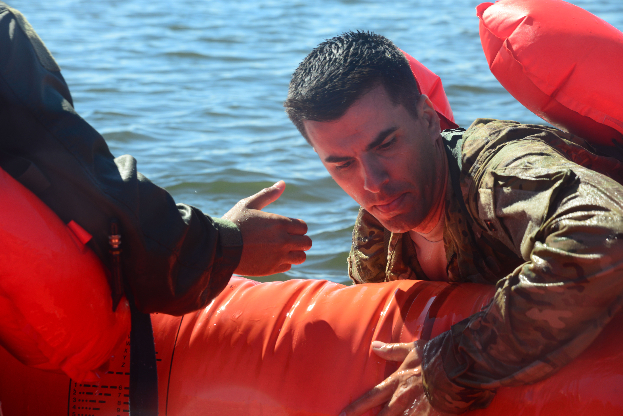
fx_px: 1939
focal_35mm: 112
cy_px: 208
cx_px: 312
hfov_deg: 18.3
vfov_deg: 12.2
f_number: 9
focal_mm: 112
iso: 200
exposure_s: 1/200
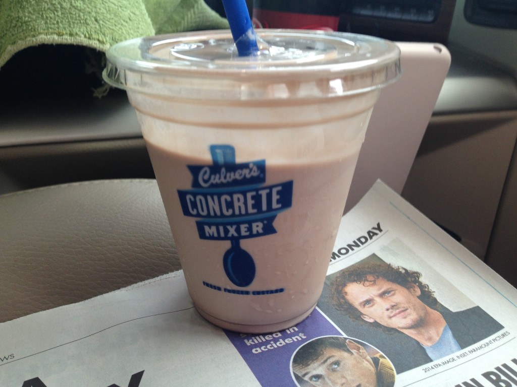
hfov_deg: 55.4
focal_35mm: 33
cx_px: 258
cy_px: 194
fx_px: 493
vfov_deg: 42.9
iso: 64
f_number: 2.4
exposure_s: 1/60
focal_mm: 4.12
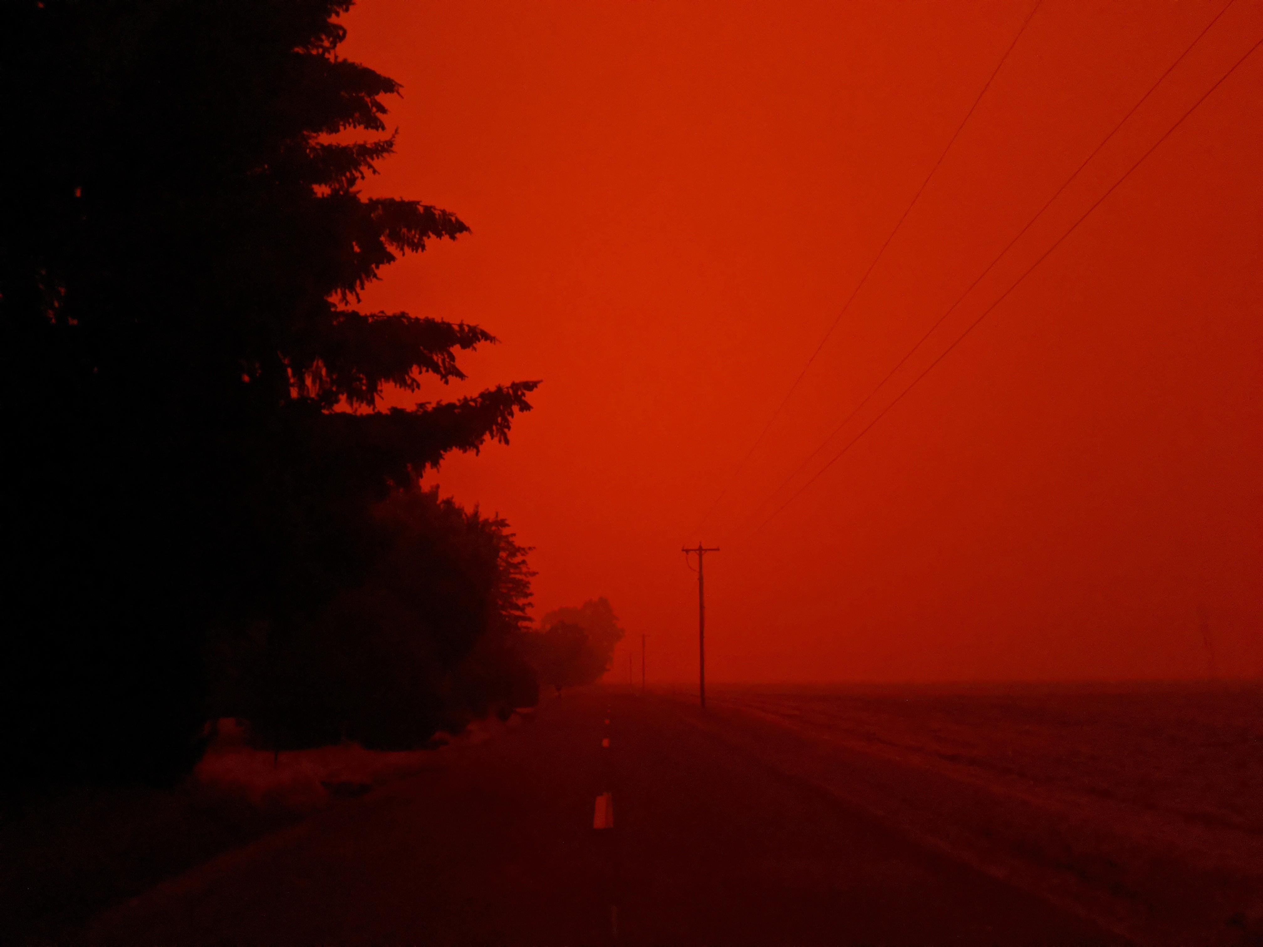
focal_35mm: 27
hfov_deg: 65.3
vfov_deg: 51.4
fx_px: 985
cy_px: 474
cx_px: 632
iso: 1664
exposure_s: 1/15
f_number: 1.8
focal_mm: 4.44
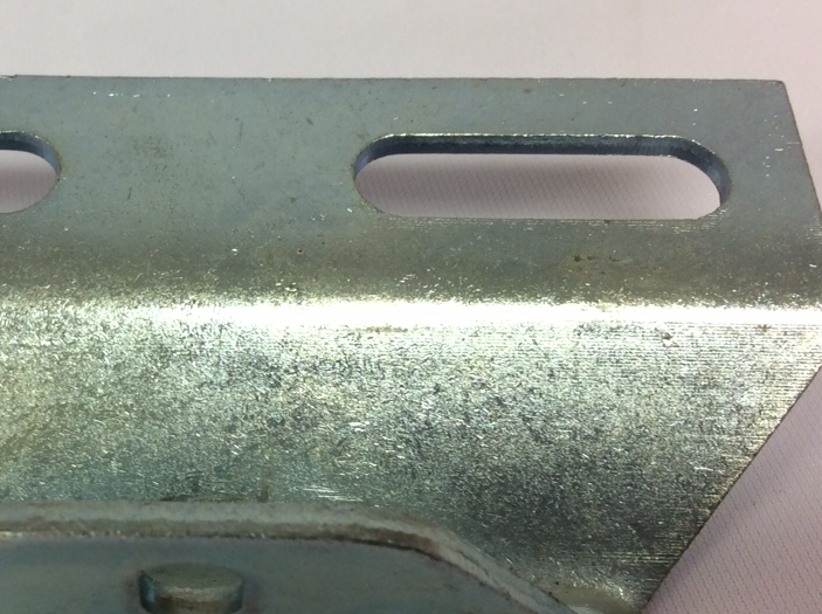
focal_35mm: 59
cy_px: 233
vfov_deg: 24.7
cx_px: 195
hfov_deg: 32.1
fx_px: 1399
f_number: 2.4
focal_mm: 3.3
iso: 40
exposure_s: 1/24
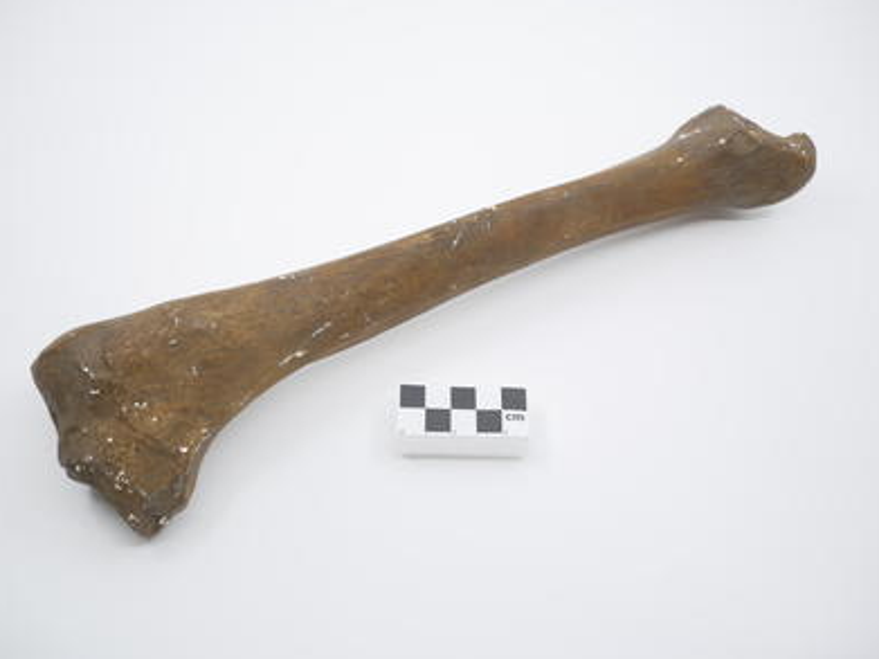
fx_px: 1142
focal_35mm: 45
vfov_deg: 32.2
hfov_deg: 42.1
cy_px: 326
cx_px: 438
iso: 200
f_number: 7.1
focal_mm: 22
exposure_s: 1/50
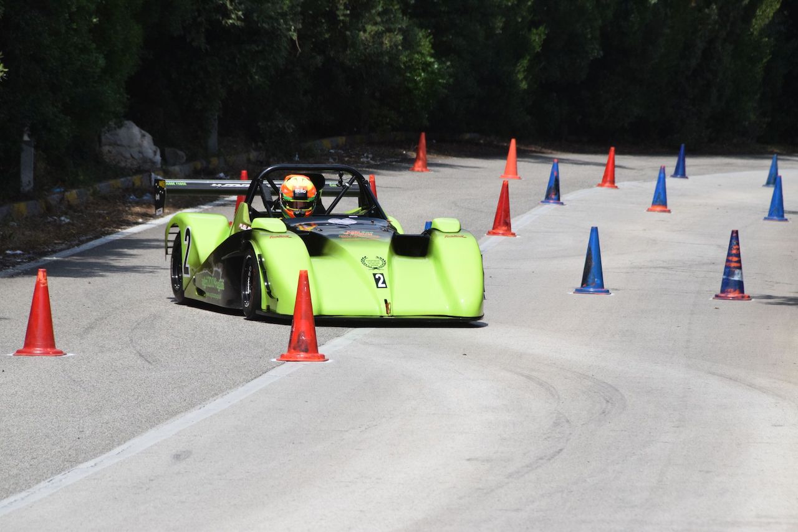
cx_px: 399
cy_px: 266
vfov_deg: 5.4
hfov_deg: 8.1
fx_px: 5653
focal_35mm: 255
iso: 1600
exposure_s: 1/2500
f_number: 10
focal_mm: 170
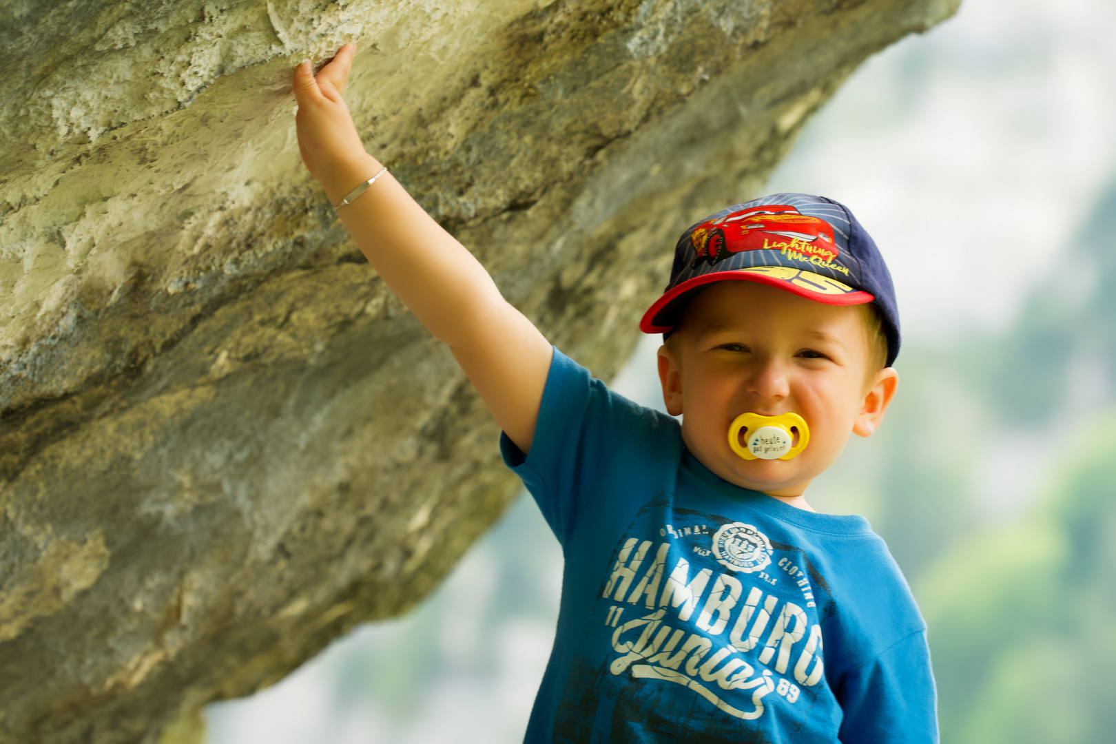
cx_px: 558
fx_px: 6974
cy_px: 372
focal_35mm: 225
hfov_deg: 9.1
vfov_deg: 6.1
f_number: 5.6
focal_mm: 150
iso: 100
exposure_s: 1/125
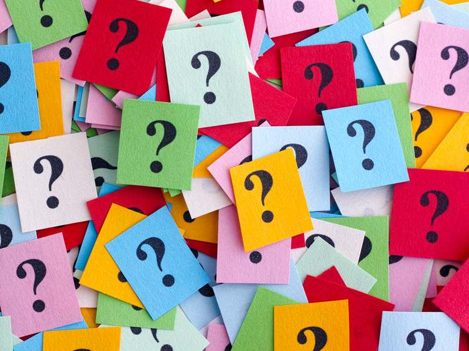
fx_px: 1625
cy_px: 112
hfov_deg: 16.4
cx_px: 132
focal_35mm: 120
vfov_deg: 12.3
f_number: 10
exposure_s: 3.2
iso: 100
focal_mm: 50
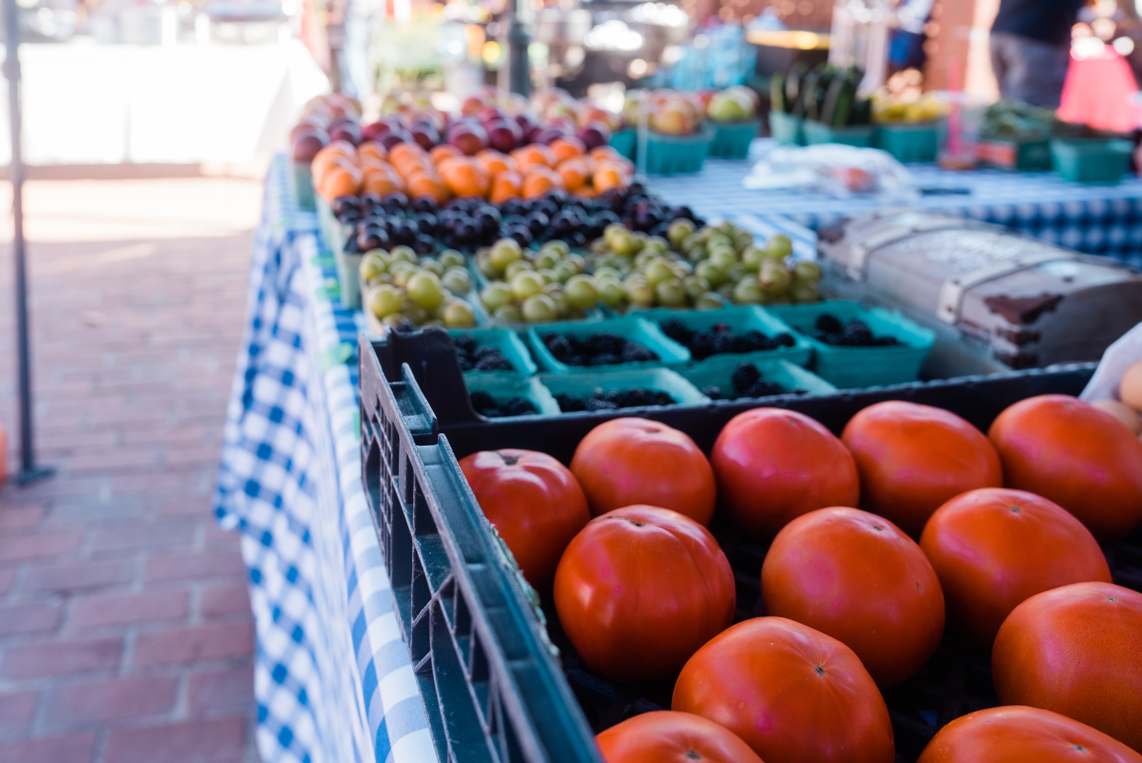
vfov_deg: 45.0
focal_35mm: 29
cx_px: 571
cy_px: 382
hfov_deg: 63.6
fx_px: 920
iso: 200
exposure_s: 1/160
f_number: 4
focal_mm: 29
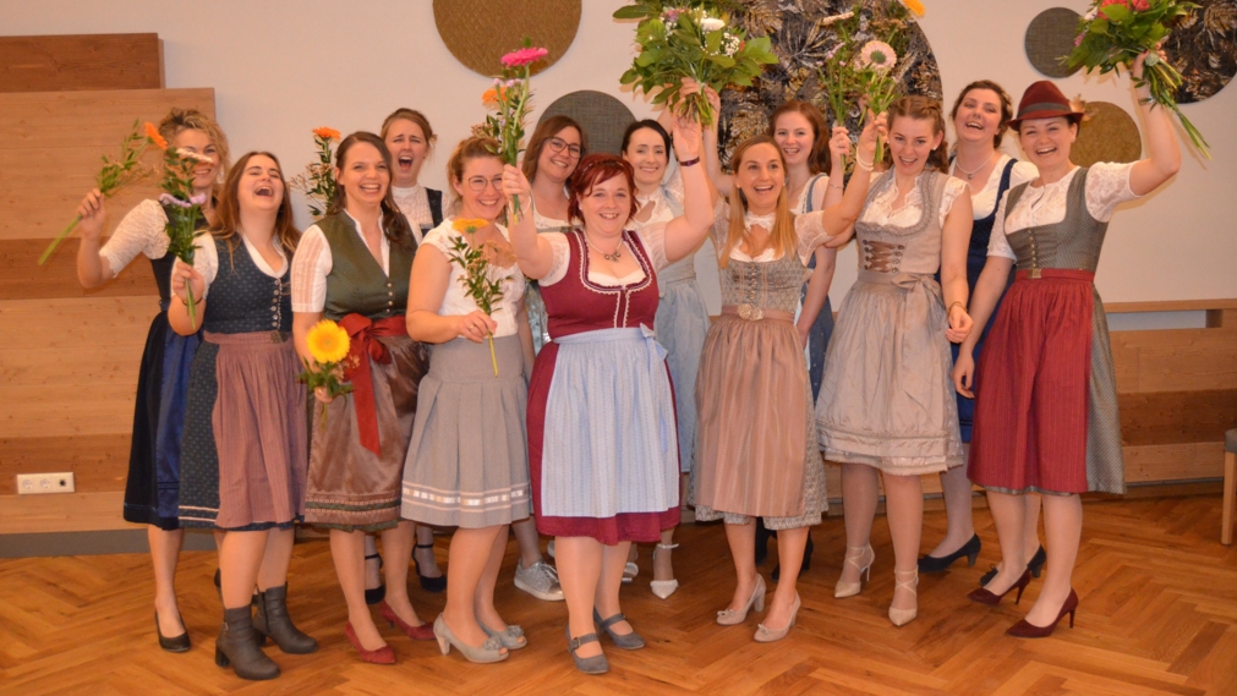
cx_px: 622
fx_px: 1198
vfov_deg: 32.3
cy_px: 290
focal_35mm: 37
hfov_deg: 54.6
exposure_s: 1/60
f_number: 3.8
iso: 3200
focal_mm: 23
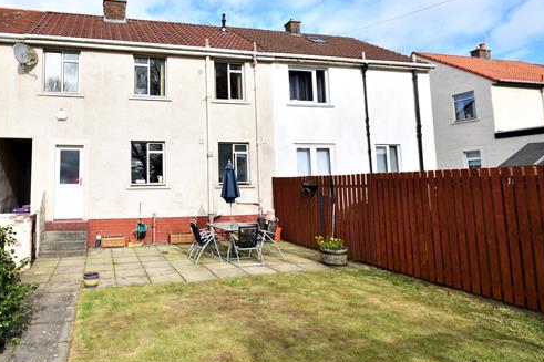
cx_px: 173
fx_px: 332
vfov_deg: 56.7
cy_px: 144
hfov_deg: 75.6
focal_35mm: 22
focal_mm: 10
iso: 100
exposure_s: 1/160
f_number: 7.1
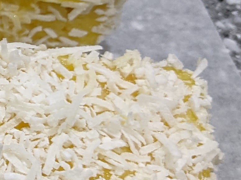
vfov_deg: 10.4
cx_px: -253
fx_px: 988
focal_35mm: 142
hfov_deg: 12.2
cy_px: 53
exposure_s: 1/50
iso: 99
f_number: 1.7
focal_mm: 4.4
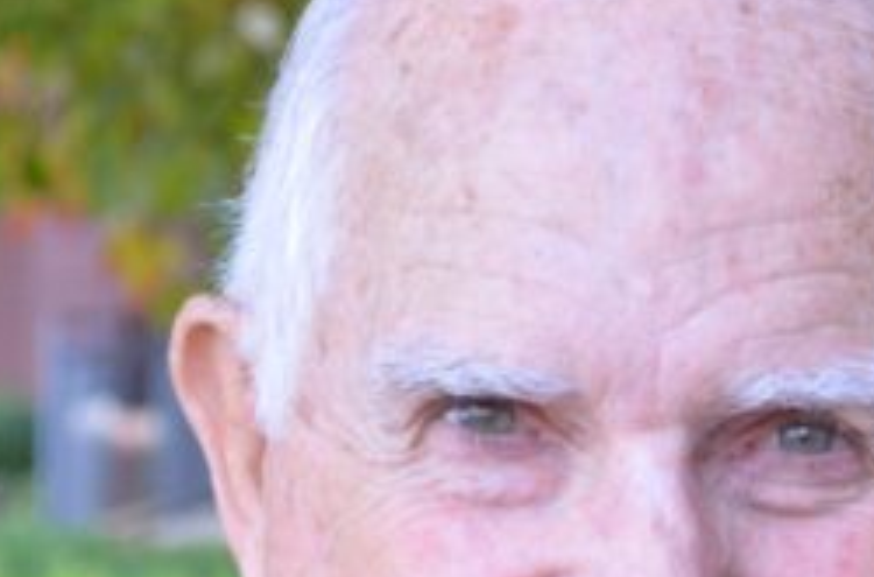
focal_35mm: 295
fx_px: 7139
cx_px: 815
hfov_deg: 7.0
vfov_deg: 4.6
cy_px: 825
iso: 320
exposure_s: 1/60
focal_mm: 48
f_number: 5.6
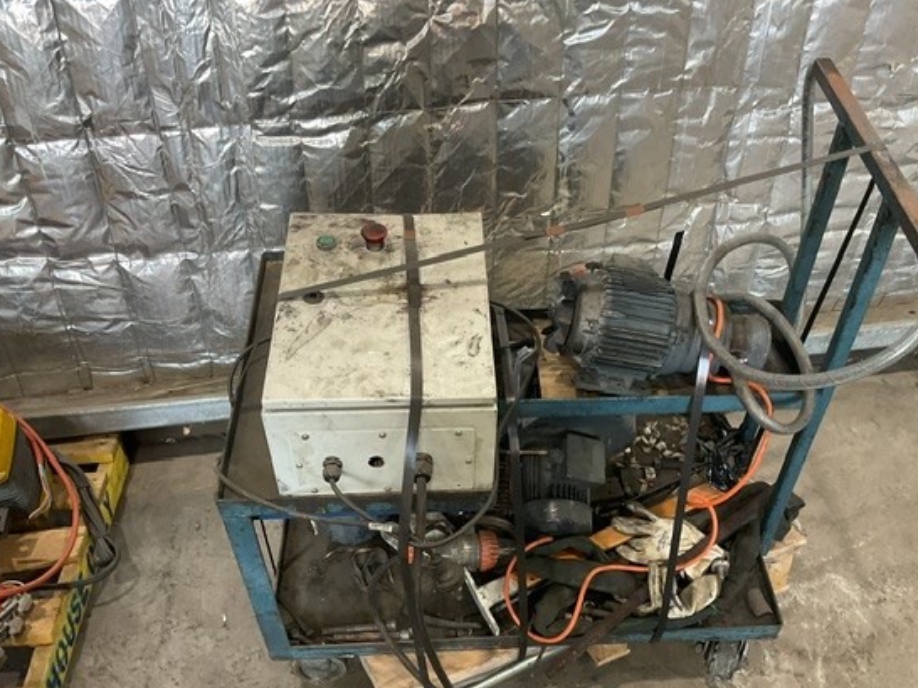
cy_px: 392
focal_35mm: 34
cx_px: 493
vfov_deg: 41.7
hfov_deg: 53.9
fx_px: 901
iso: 125
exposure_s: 1/50
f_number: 1.8
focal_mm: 3
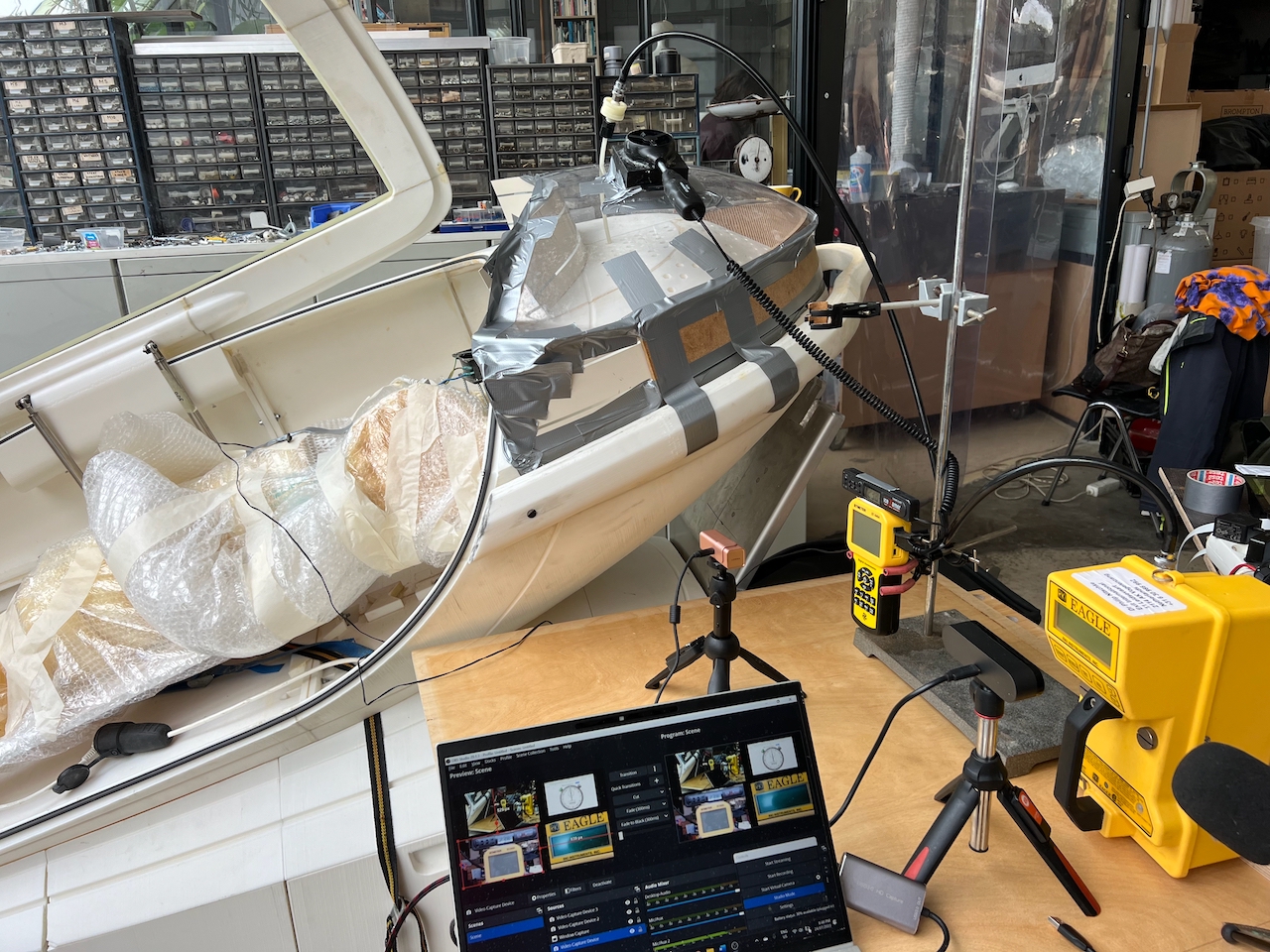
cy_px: 476
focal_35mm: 26
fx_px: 954
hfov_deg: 67.3
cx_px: 635
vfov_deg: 53.1
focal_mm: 5.7
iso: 40
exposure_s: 1/263
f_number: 1.5
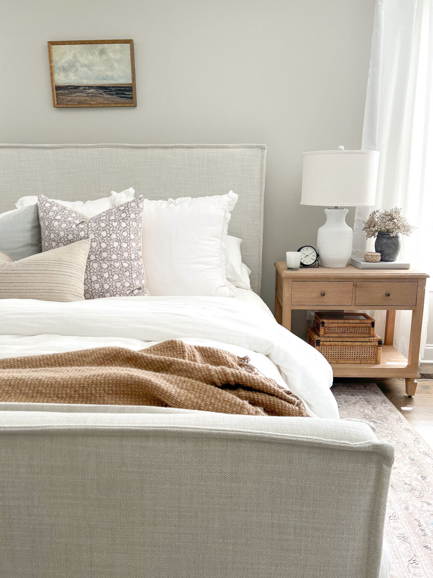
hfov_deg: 53.1
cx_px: 216
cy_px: 289
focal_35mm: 26
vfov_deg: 67.3
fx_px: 434
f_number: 1.5
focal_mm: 5.7
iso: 64
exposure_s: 1/120
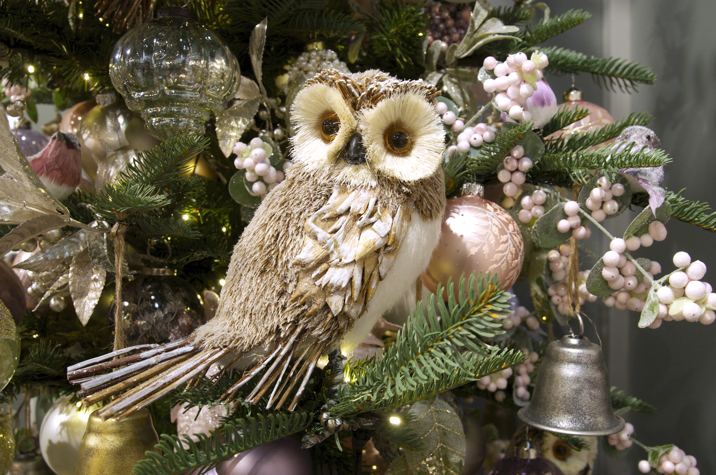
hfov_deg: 59.6
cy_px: 238
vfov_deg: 41.6
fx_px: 626
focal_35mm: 32
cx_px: 358
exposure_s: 1/50
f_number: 5.6
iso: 800
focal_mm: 21
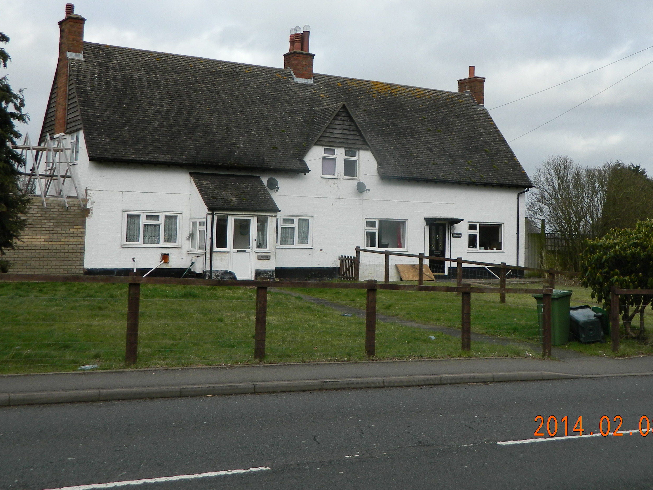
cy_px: 171
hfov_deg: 41.2
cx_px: 368
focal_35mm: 46
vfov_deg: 31.3
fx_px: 868
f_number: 3.3
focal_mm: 6.2
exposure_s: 1/400
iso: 80
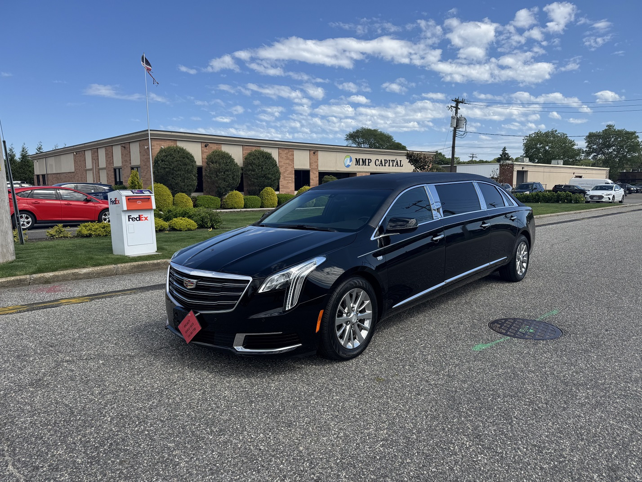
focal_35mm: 24
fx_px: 445
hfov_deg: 71.6
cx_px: 321
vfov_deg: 56.8
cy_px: 241
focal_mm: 6.76
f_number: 1.78
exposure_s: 1/4049
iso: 80
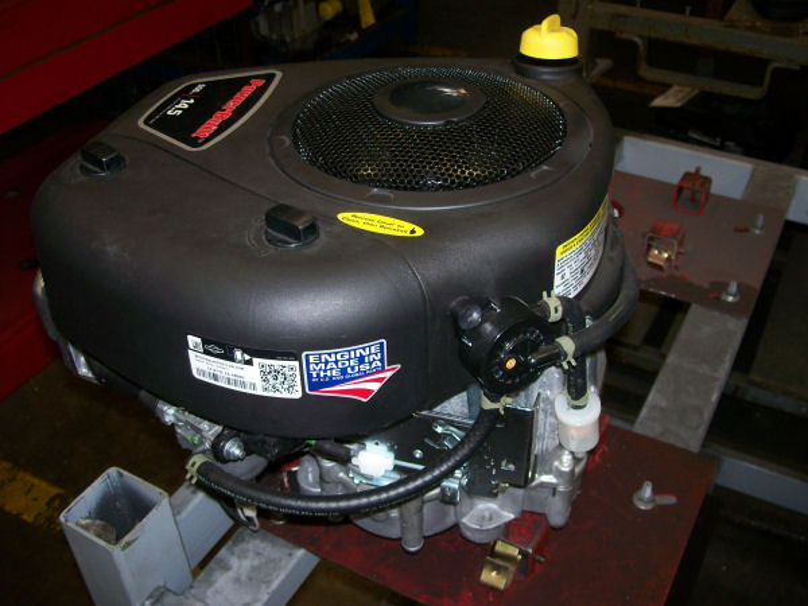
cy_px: 303
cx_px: 404
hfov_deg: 51.4
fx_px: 840
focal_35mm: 36
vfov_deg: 39.7
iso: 80
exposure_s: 1/64
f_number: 2.7
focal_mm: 6
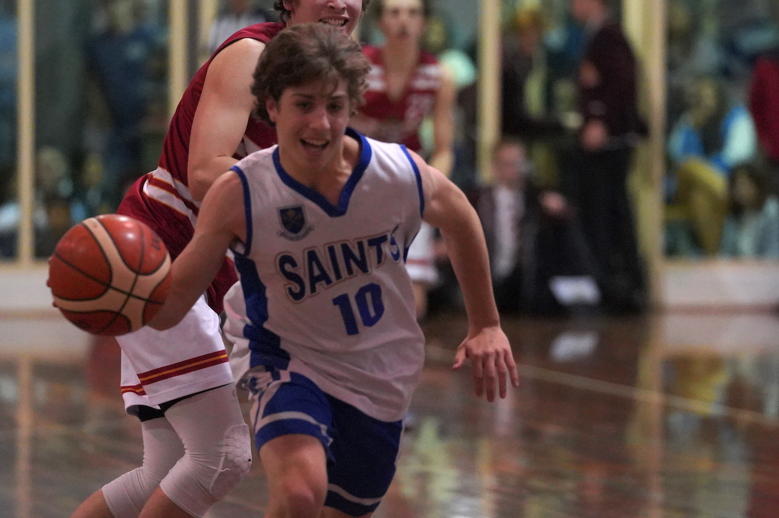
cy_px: 259
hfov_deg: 6.9
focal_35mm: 297
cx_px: 390
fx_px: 6421
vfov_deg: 4.6
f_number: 3.2
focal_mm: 198
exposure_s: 1/1600
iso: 12800
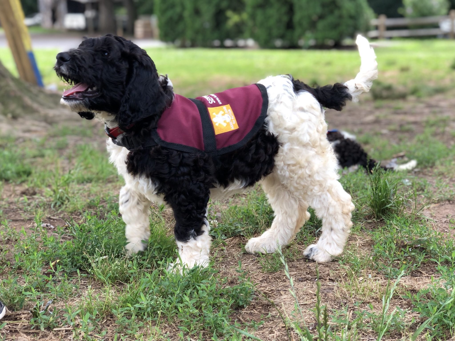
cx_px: 228
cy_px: 170
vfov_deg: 28.0
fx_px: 683
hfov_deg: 36.8
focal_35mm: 52
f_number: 2.4
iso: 25
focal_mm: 6
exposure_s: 1/120
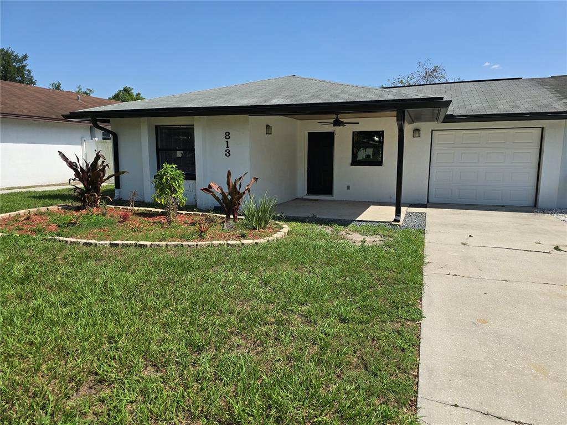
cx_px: 284
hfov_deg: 73.9
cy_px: 212
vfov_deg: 58.9
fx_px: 377
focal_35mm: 23
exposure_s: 1/1011
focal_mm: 6.3
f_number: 1.7
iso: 12
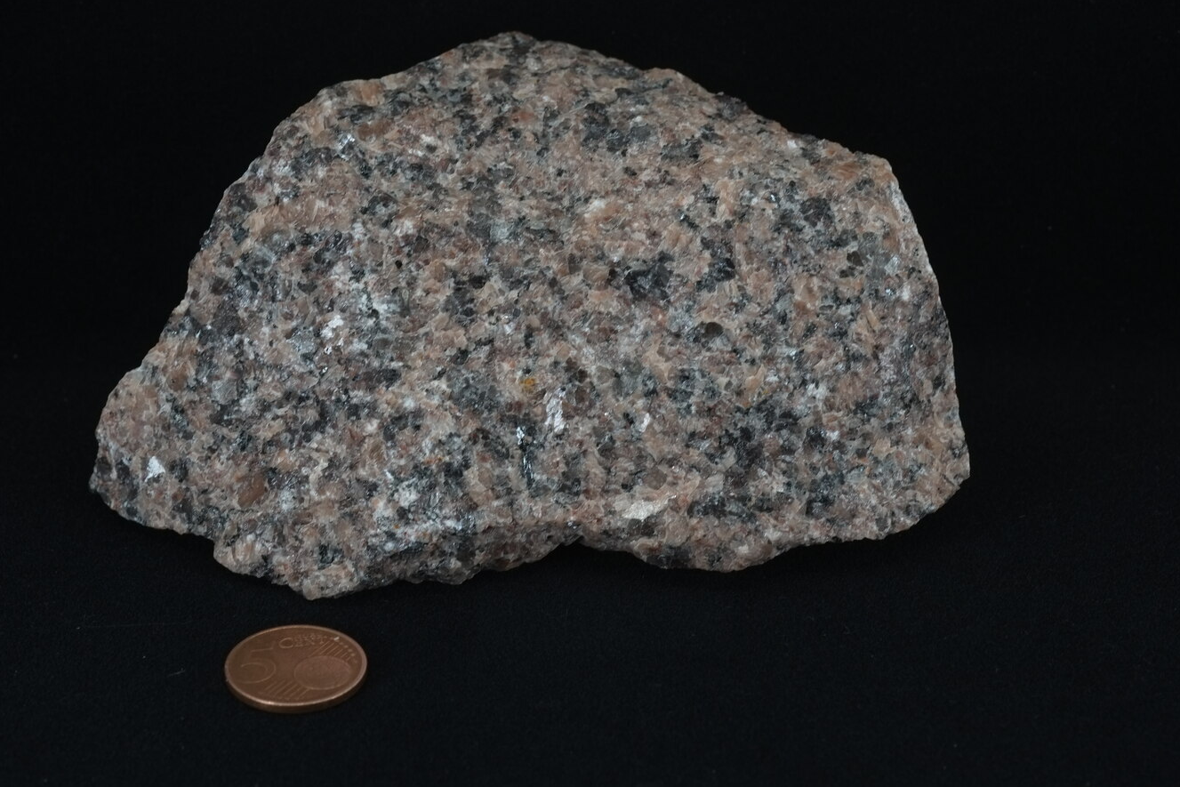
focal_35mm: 99
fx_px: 3245
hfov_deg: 20.6
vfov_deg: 13.8
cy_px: 363
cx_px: 585
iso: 250
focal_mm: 60
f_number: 8
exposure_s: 1/60
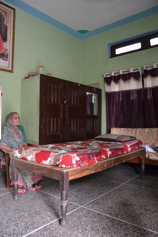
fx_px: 178
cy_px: 118
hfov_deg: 47.9
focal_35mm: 27
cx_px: 79
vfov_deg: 67.4
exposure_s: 1/15
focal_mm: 18
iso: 1600
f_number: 3.5
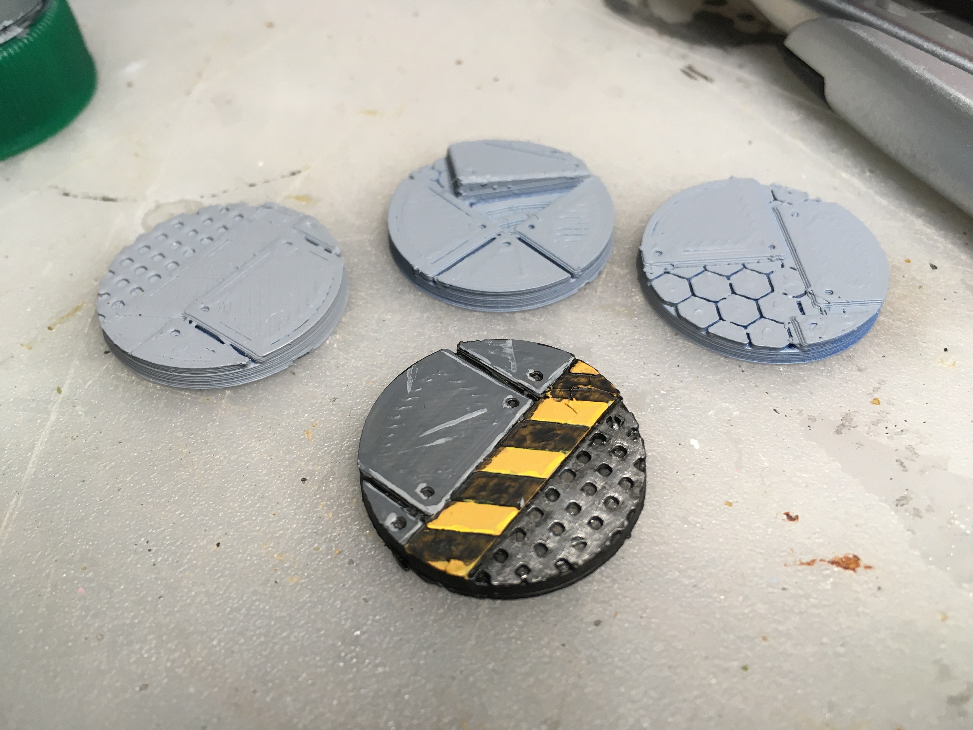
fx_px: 815
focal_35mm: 29
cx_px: 486
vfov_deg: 48.2
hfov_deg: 61.7
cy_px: 365
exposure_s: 1/33
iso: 64
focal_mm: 4.15
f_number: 2.2
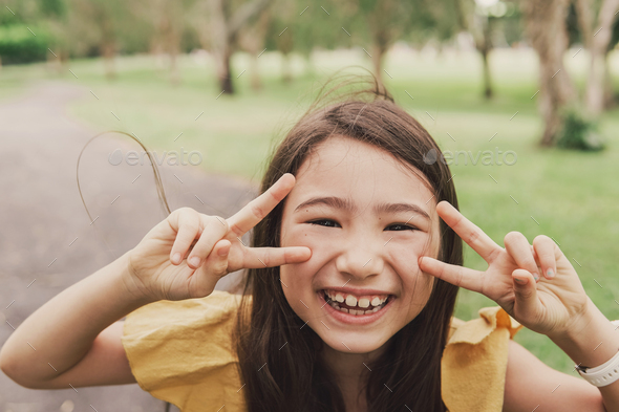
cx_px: 310
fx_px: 773
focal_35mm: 45
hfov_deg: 43.6
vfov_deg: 29.8
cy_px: 206
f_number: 2.8
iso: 125
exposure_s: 1/250
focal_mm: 30
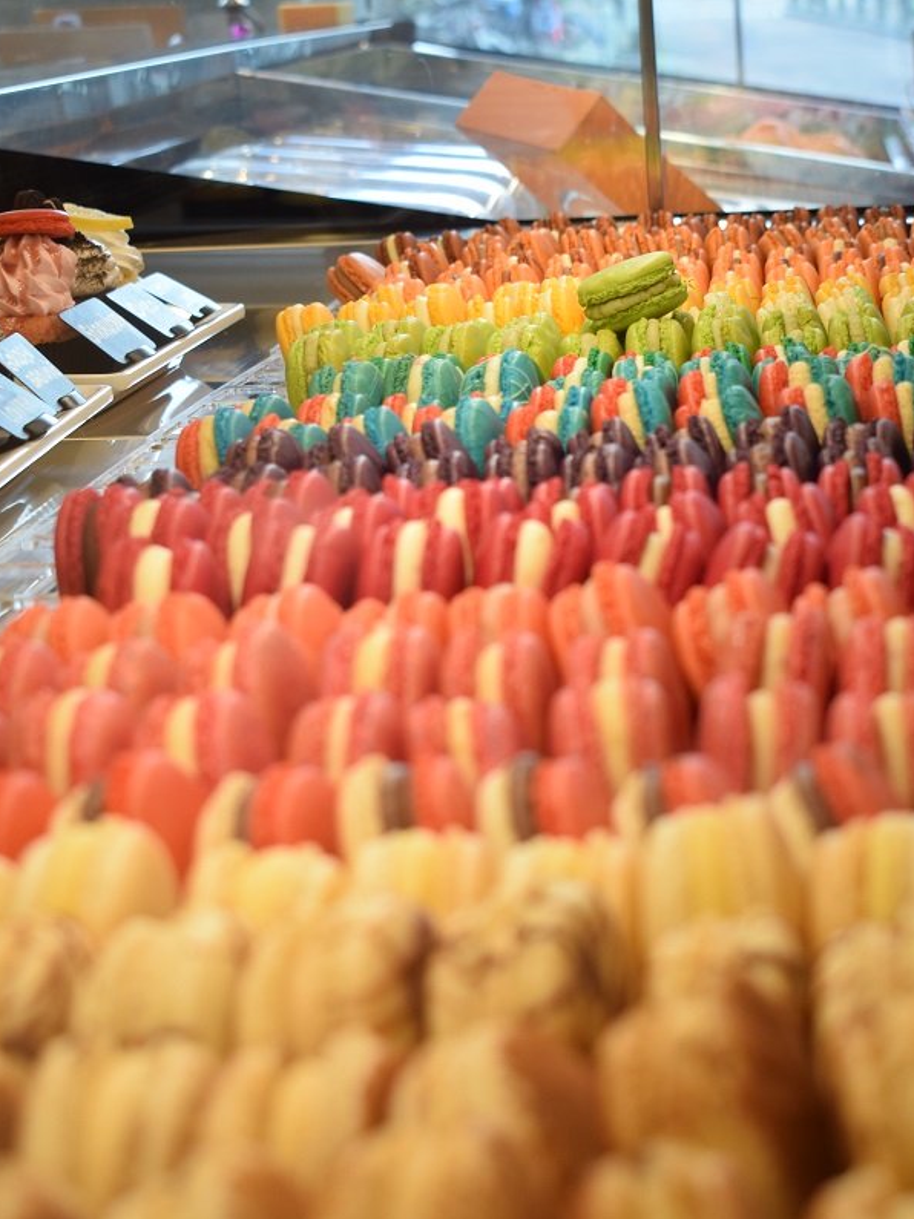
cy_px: 612
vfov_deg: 26.3
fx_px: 2606
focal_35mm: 74
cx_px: 664
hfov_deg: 19.8
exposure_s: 1/40
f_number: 5.6
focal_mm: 34
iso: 400
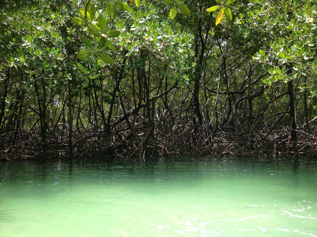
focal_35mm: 35
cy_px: 118
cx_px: 158
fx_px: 321
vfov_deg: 40.7
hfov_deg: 52.6
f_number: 2.4
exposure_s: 1/403
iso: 50
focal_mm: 4.28
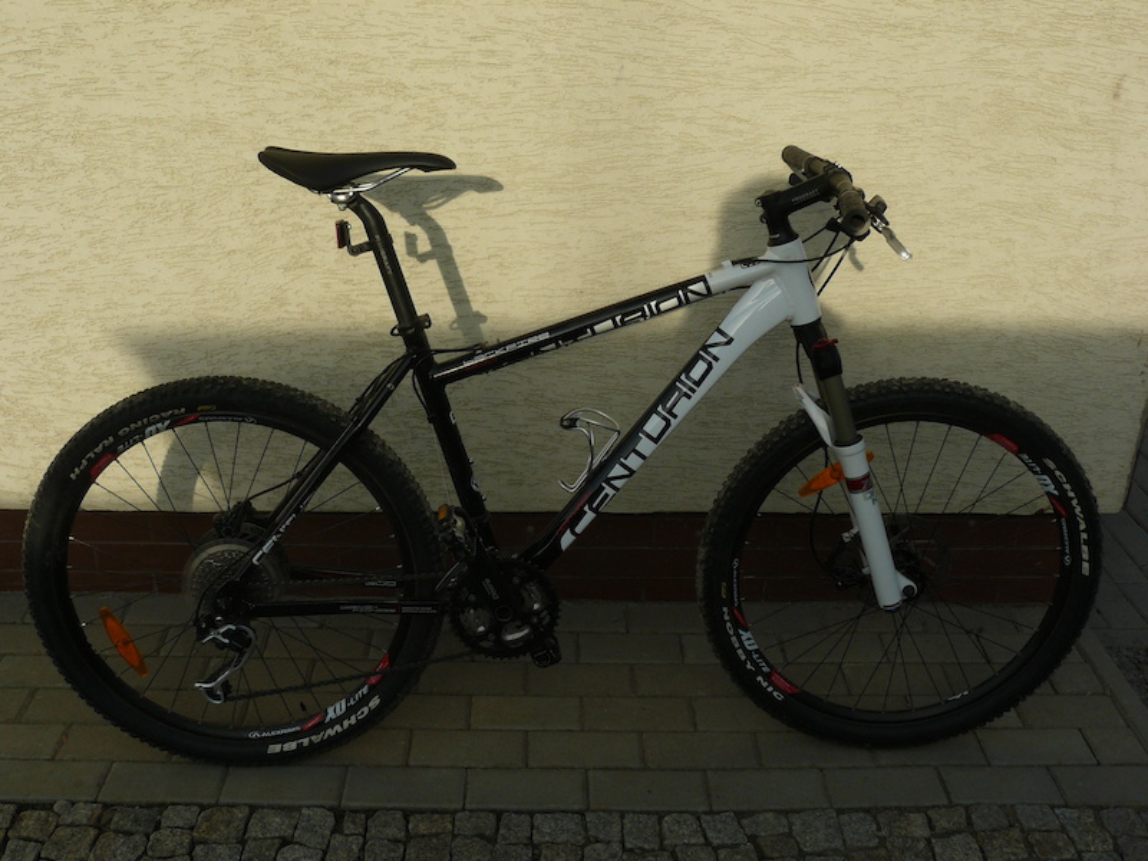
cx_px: 574
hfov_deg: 51.4
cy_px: 430
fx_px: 1194
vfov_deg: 39.7
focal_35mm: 36
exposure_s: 1/400
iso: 100
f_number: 6.3
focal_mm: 6
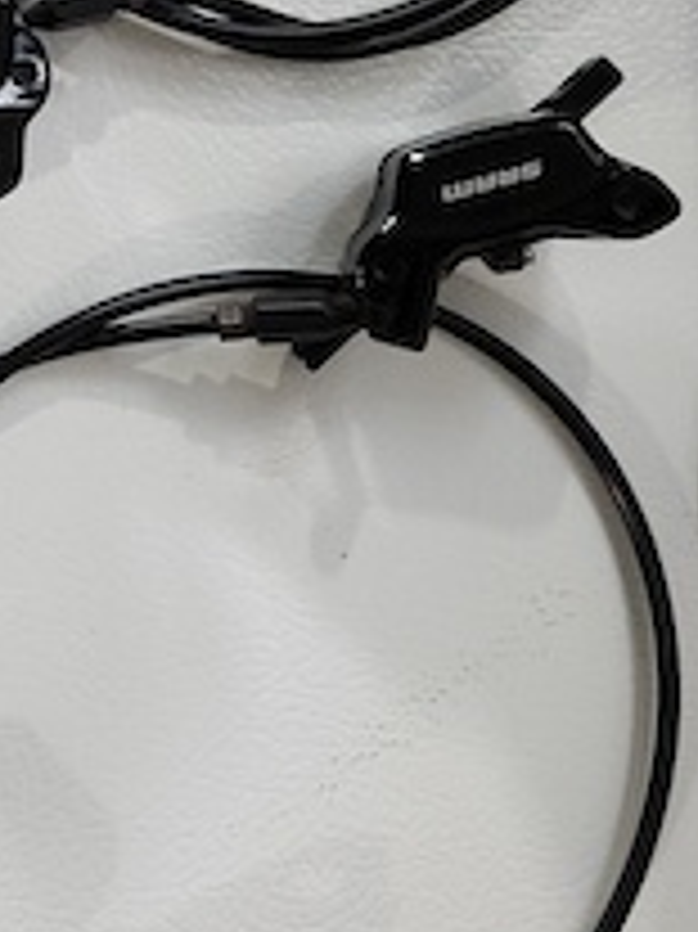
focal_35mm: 89
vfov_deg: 21.6
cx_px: -176
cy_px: 126
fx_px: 2395
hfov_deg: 15.8
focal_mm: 5.4
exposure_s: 1/120
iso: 800
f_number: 1.8
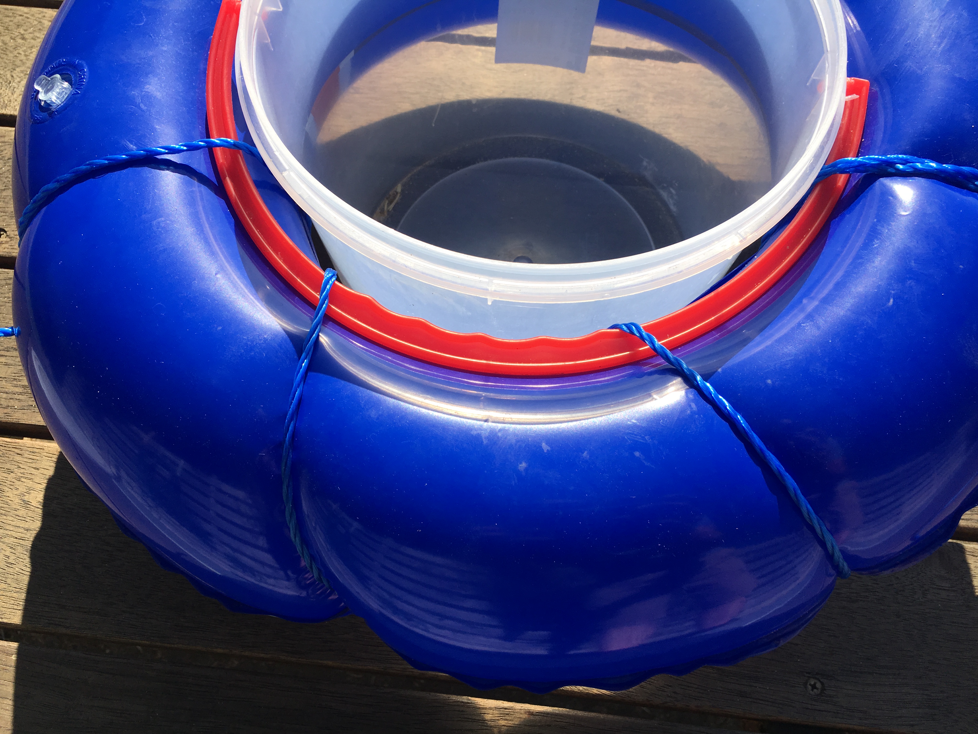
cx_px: 489
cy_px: 367
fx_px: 819
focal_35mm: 29
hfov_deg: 61.7
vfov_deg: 48.2
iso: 25
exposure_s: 1/1350
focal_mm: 4.15
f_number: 2.2
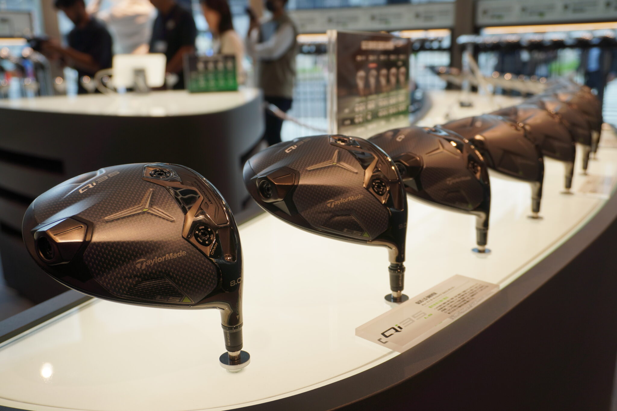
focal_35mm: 33
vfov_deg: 40.0
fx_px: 565
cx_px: 308
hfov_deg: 57.2
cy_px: 206
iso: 100
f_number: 4.5
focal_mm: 22
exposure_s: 1/80
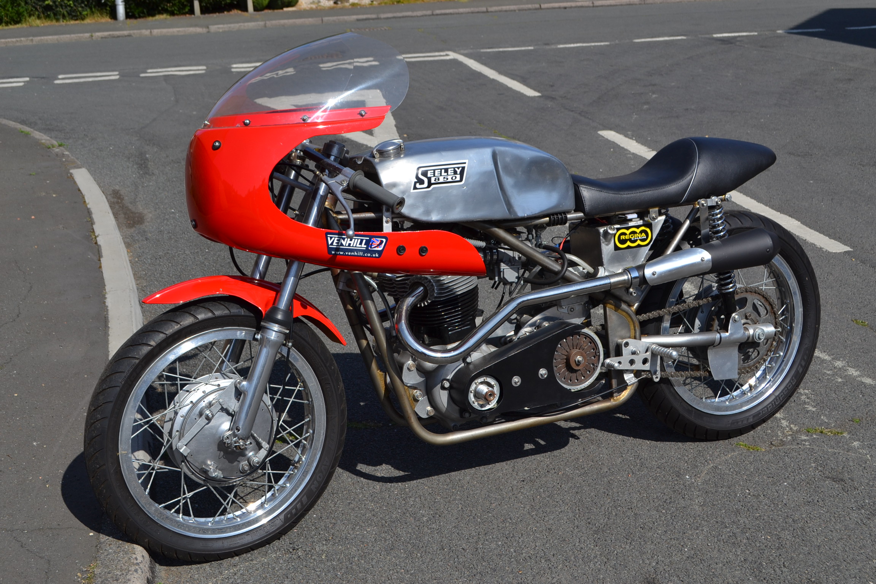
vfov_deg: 29.9
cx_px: 438
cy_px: 292
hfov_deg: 43.6
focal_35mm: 45
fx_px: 1095
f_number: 9
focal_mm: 30
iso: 100
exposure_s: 1/320
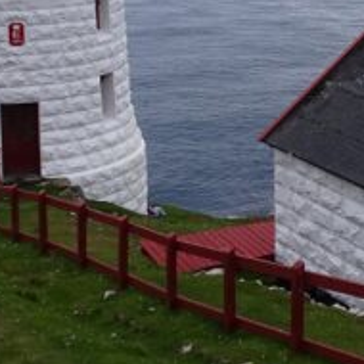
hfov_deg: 17.7
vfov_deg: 17.8
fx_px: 1130
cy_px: -6
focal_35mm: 95
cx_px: 389
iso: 80
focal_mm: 4.1
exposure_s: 1/1000
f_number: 3.5
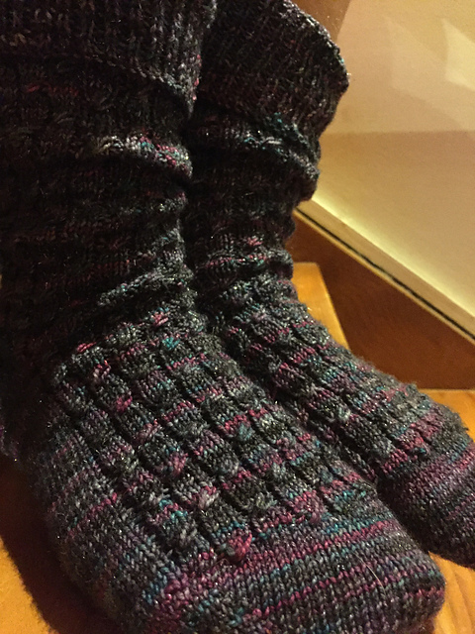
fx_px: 531
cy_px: 317
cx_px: 238
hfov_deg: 48.2
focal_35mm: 29
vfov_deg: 61.7
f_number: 2.2
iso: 1250
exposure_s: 1/17
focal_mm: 4.15
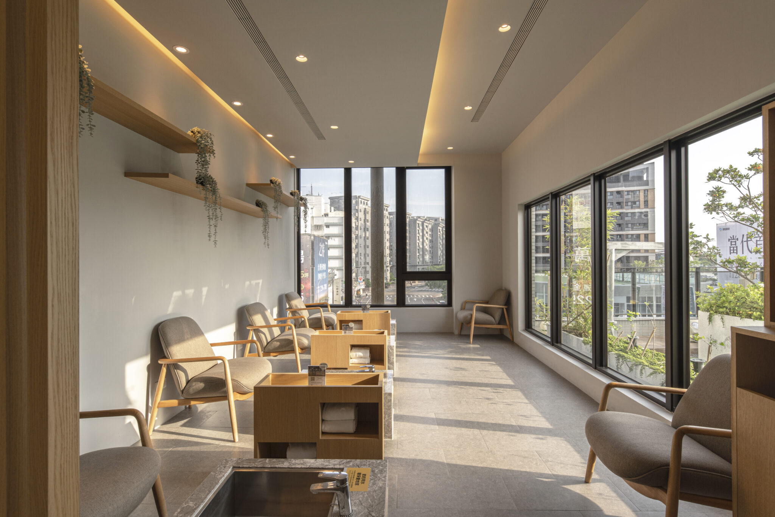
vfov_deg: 70.5
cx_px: 388
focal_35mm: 17
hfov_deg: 93.3
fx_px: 366
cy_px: 258
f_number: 14
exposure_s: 1/20
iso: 200
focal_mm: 17
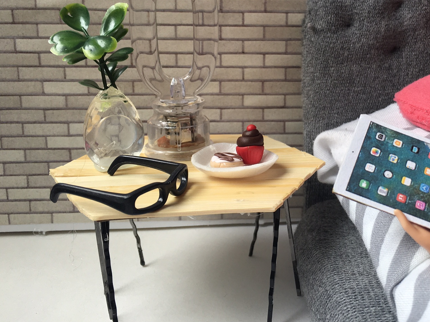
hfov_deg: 39.9
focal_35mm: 46
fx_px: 571
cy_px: 101
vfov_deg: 31.2
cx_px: 330
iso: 25
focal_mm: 4.15
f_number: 2.2
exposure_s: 1/120
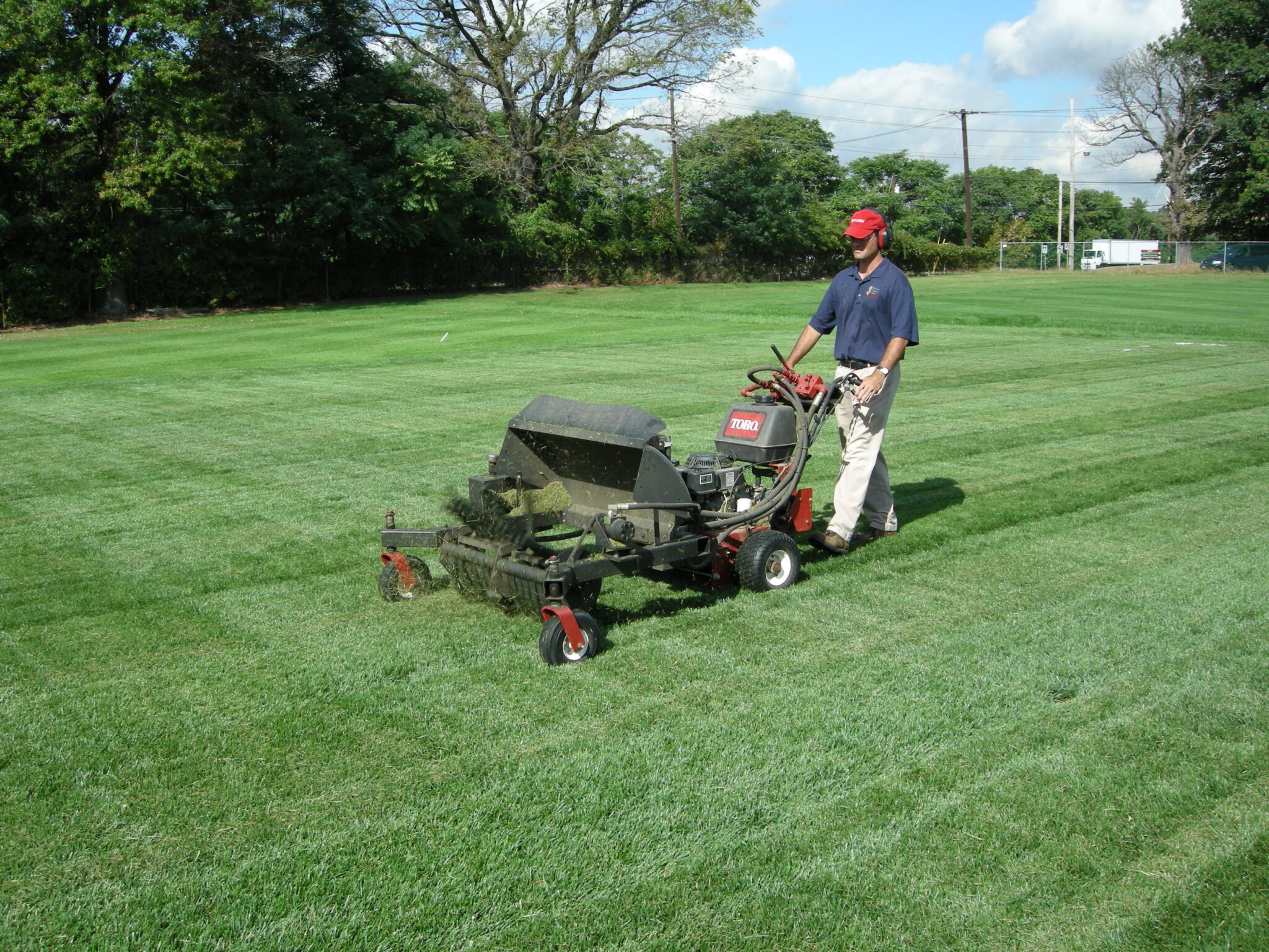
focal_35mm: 36
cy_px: 476
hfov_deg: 51.4
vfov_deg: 39.7
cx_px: 634
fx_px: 1320
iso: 64
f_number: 5.4
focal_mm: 7.5
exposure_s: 1/208
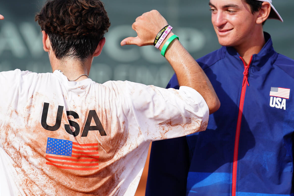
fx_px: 1756
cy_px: 107
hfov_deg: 9.6
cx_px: 114
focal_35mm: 215
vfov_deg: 6.4
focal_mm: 131
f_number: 2.8
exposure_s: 1/2500
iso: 200
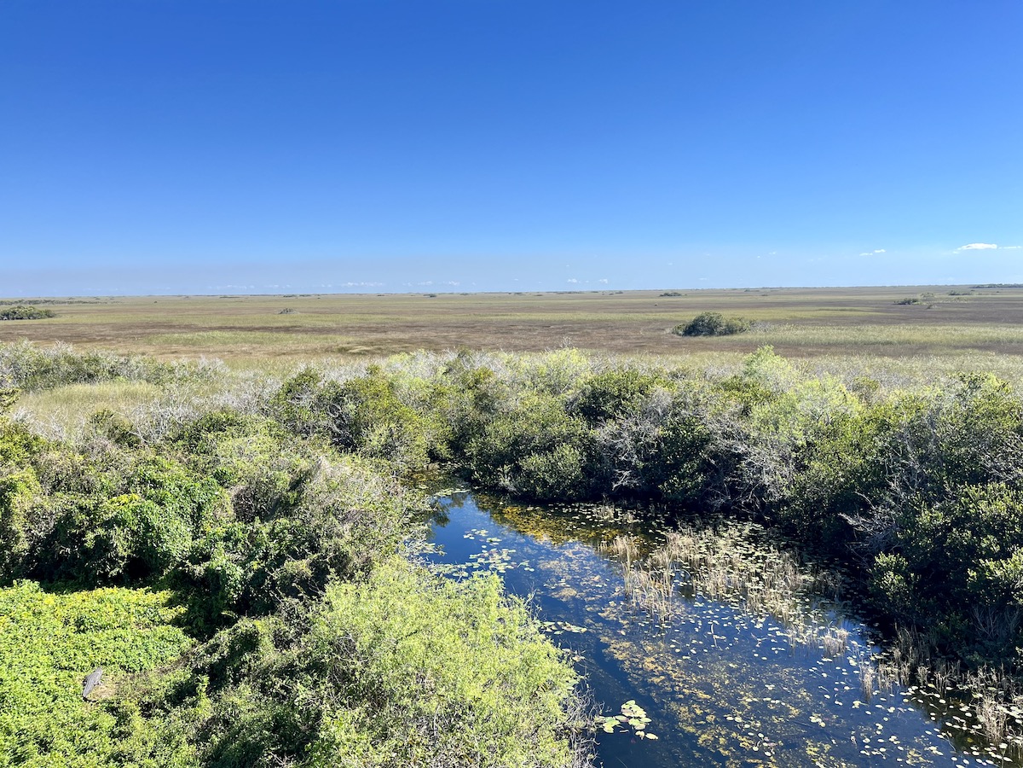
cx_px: 512
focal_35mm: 26
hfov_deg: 67.3
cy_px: 384
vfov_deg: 53.1
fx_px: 768
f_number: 1.6
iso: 50
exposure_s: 1/1075
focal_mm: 5.1
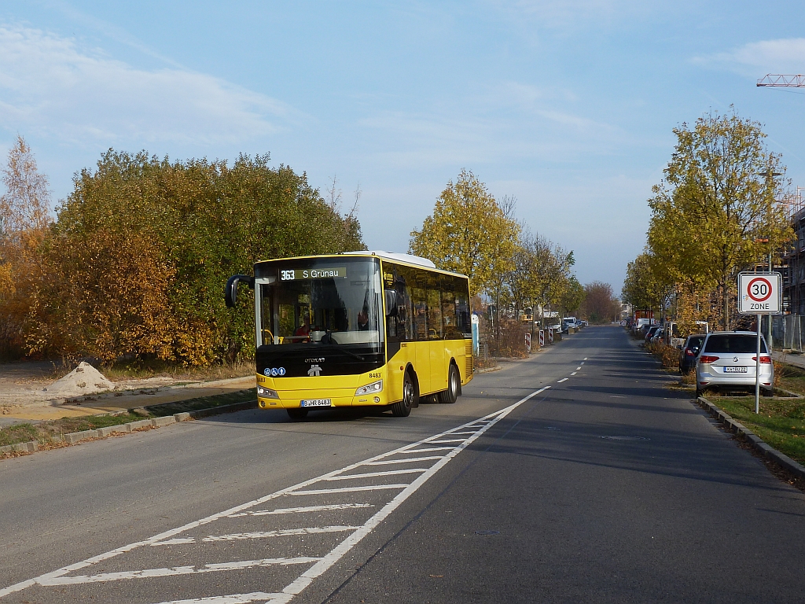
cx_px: 402
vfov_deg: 32.2
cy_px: 302
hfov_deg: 42.1
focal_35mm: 45
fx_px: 1046
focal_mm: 8
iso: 100
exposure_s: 1/320
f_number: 4
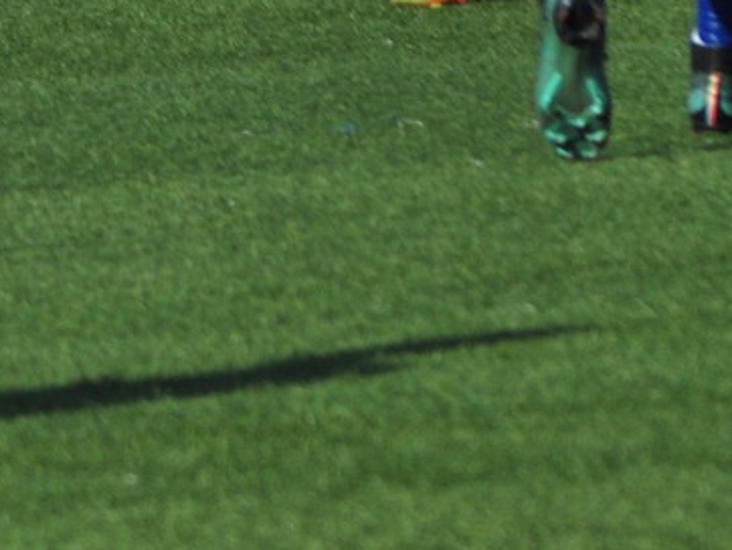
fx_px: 26937
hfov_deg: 1.6
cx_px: -481
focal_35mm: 1273
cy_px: -505
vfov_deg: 1.2
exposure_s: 1/500
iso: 200
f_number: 10
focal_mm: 200
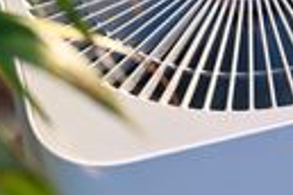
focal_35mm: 258
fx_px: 2100
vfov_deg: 5.3
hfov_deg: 7.8
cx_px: 427
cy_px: -90
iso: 400
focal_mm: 46
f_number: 5.6
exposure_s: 1/20
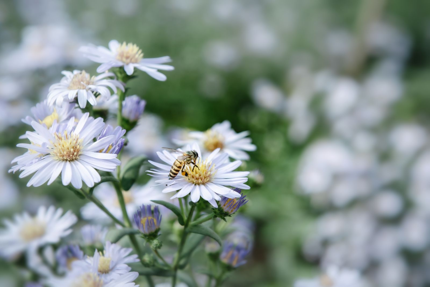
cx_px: 215
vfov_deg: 19.5
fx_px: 836
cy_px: 144
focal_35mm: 70
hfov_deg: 28.8
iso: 200
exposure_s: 1/320
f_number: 8
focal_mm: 70
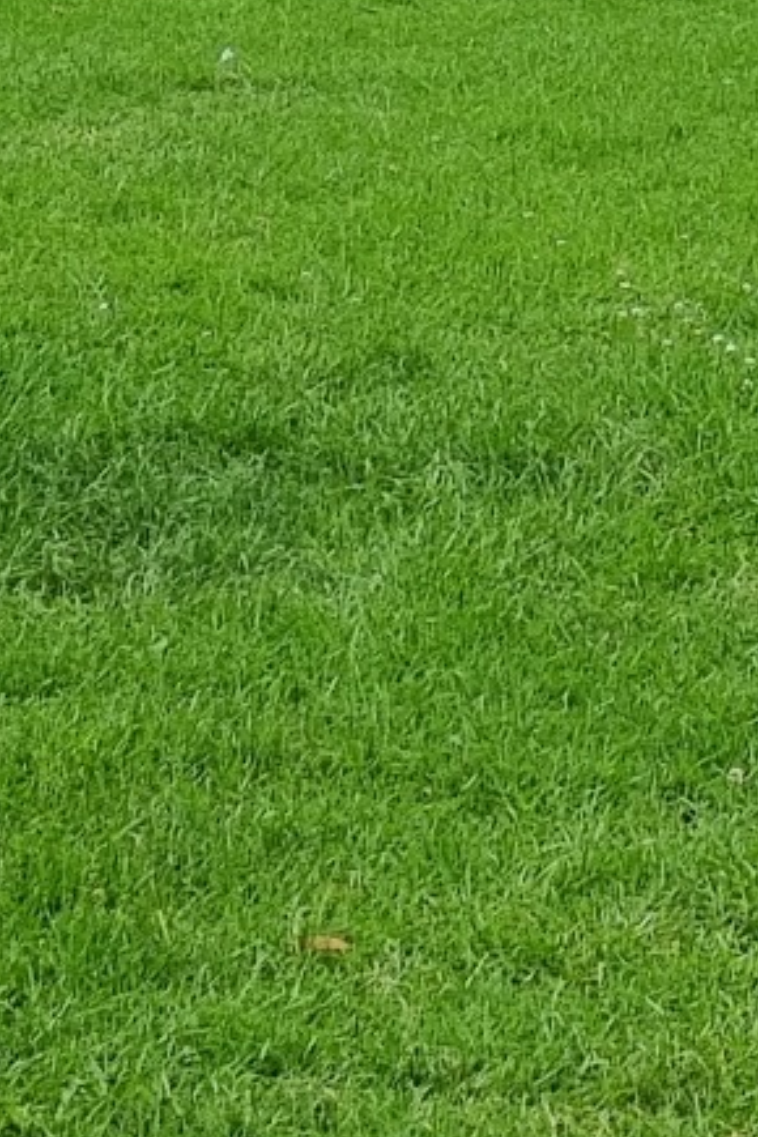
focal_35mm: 159
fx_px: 5021
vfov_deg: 12.2
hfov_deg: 8.1
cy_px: -667
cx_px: 1639
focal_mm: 5.4
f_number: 1.8
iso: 50
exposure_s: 1/2776
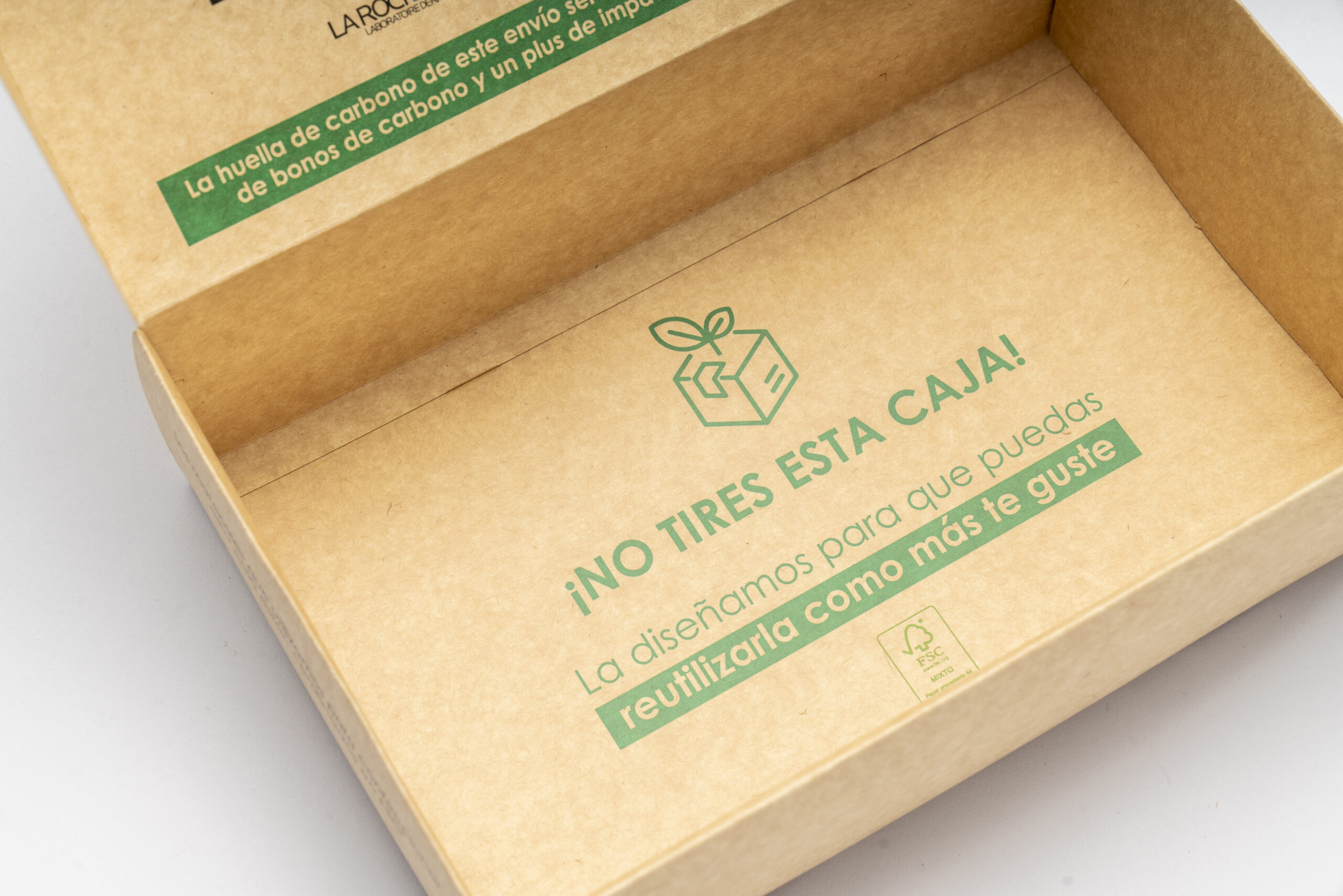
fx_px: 2612
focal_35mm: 70
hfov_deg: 28.8
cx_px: 672
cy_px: 448
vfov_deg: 19.5
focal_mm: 70
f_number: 11
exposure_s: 1/160
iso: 250
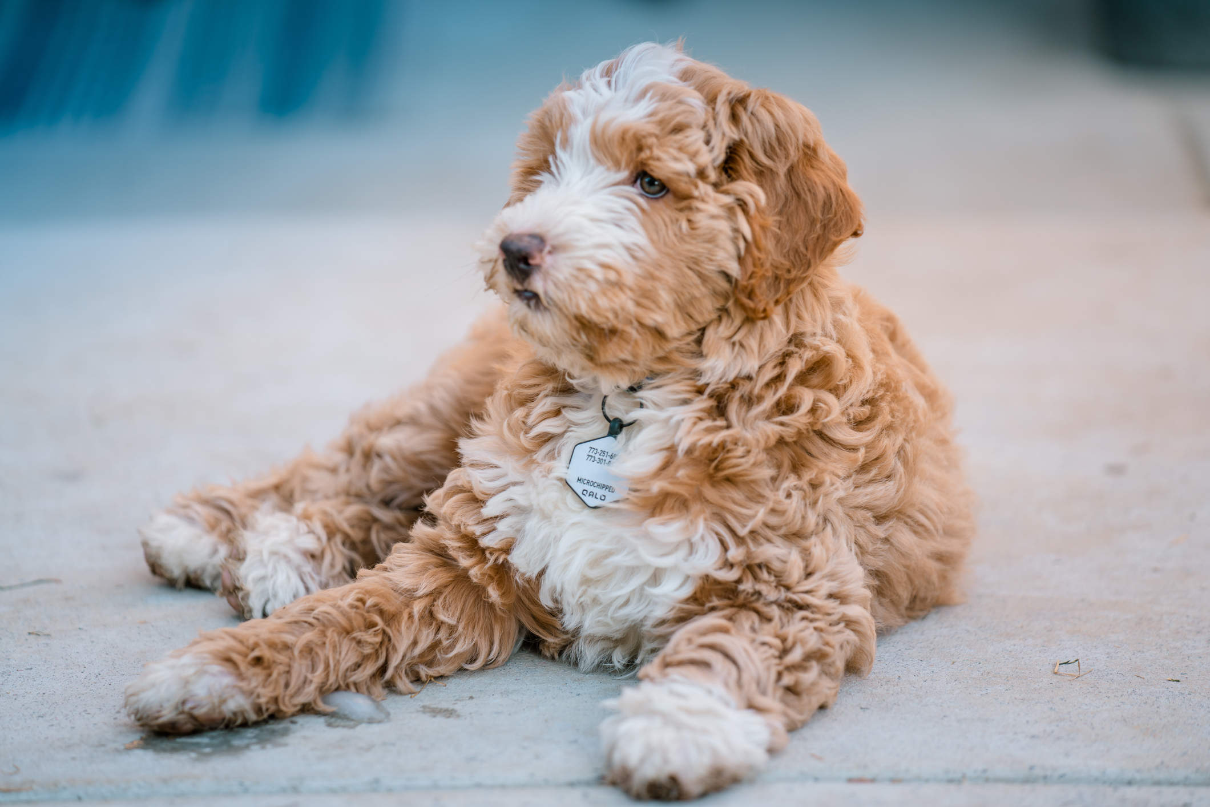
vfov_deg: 8.7
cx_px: 605
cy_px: 404
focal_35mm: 158
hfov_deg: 13.0
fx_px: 5311
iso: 100
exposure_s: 1/60
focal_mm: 158
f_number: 3.2
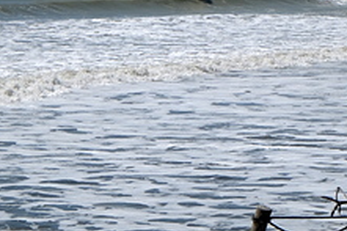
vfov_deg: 7.3
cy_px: -23
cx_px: 284
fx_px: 1811
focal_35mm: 188
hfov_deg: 10.9
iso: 400
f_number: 16
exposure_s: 1/400
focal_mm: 55
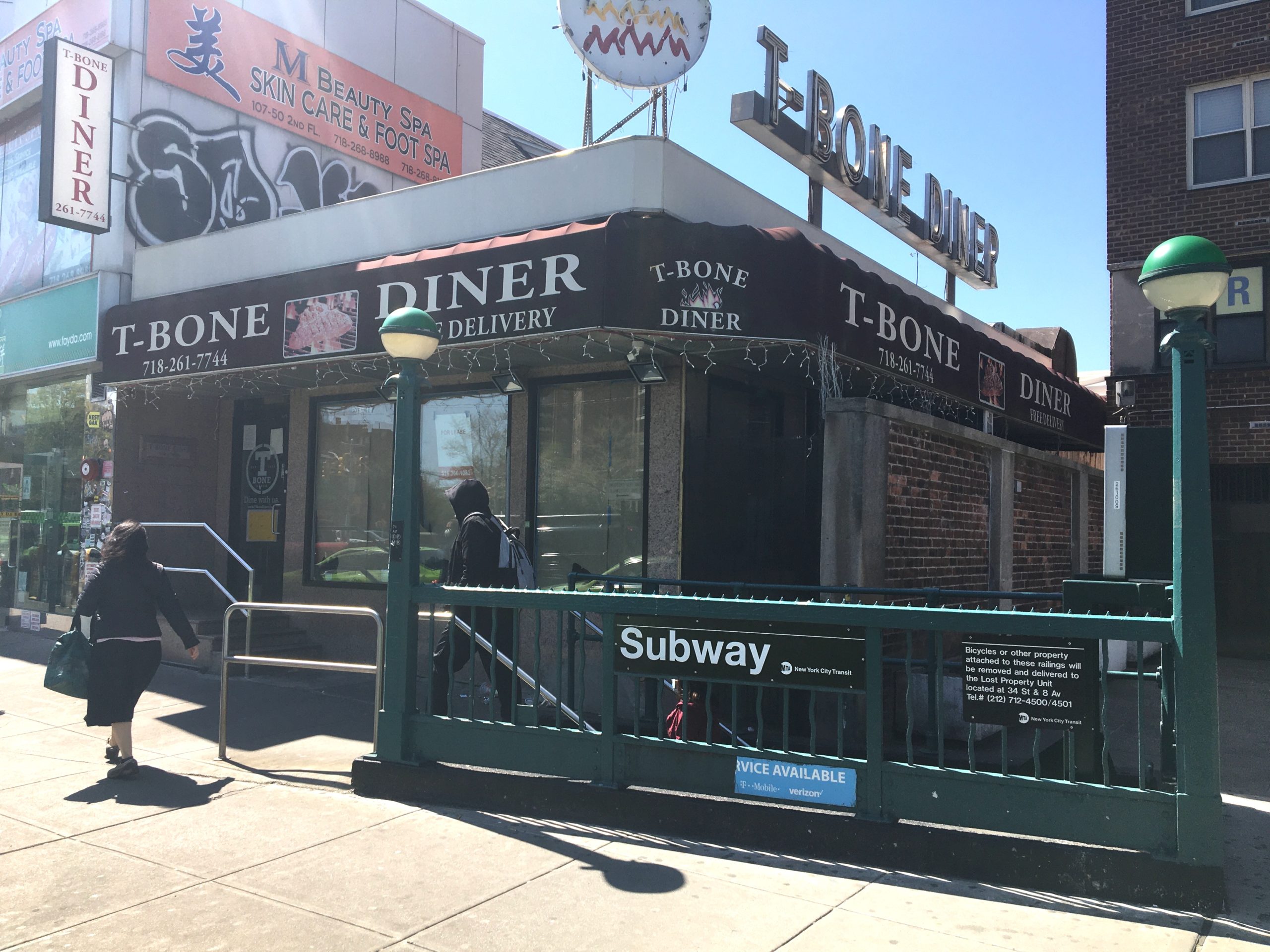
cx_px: 635
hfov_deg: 61.7
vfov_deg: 48.2
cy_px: 476
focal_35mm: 29
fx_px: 1064
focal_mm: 4.15
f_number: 2.2
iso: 25
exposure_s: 1/1026
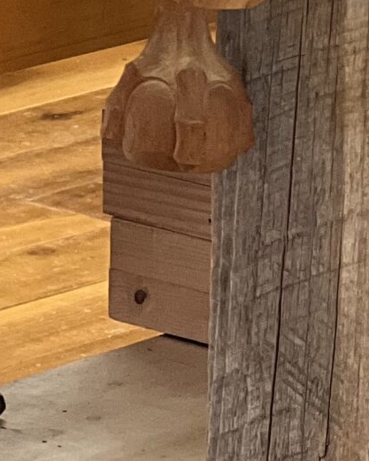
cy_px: -653
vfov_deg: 5.1
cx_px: -133
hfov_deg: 4.2
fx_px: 5036
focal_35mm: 369
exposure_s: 1/40
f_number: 2.8
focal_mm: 9
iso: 125
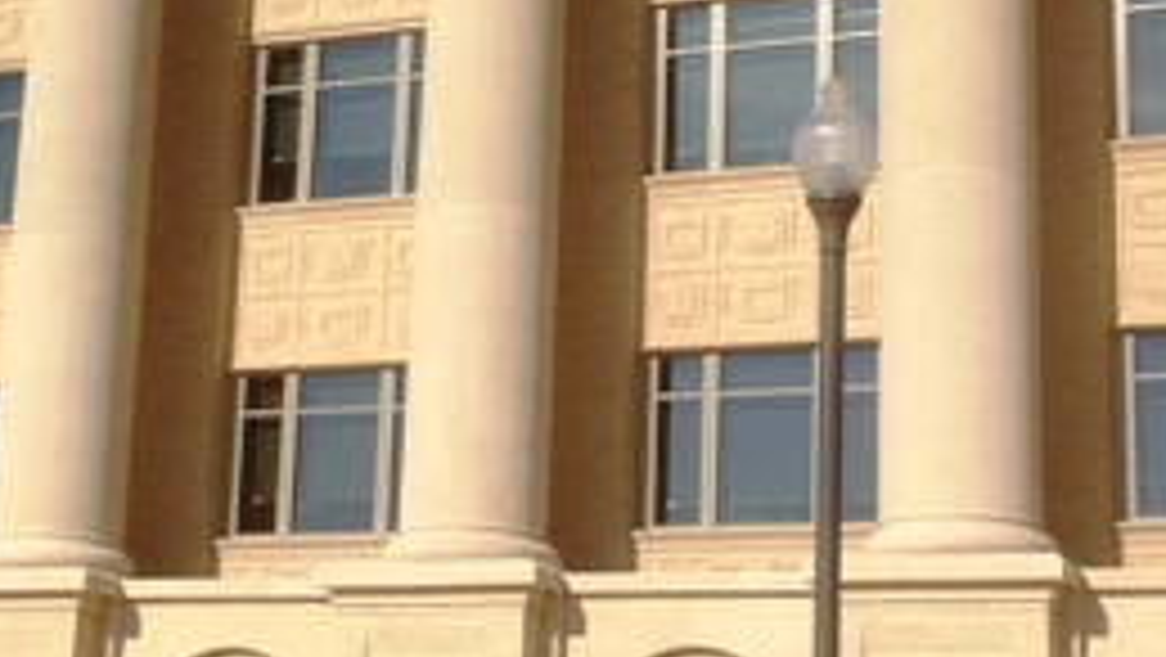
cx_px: 479
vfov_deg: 14.0
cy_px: 126
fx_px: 2660
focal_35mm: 86
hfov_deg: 24.7
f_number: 2.4
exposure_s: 1/2463
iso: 50
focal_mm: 4.12
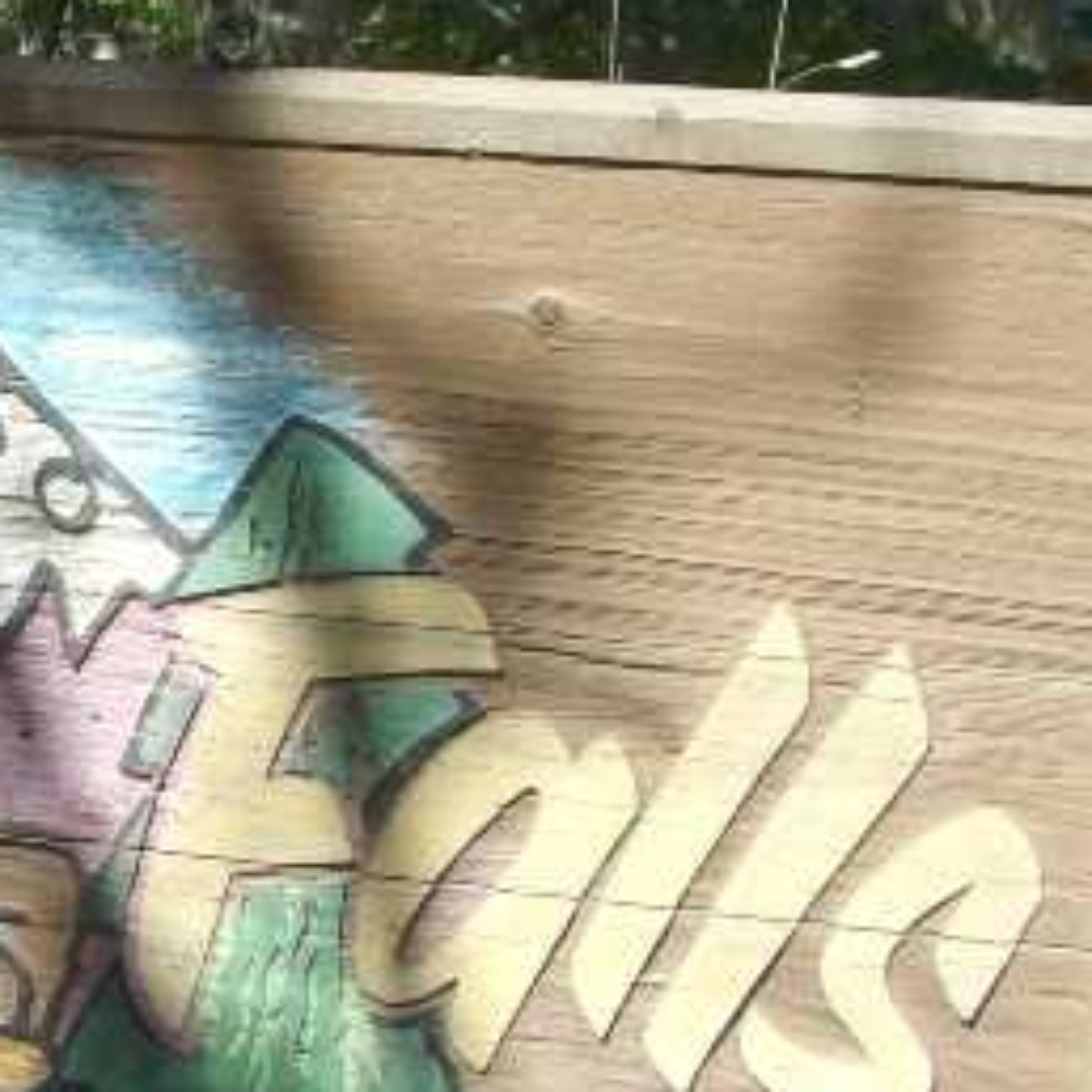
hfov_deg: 16.1
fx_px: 3712
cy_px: 546
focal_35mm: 104
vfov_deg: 16.7
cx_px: -190
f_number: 5.6
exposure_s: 1/160
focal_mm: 7.9
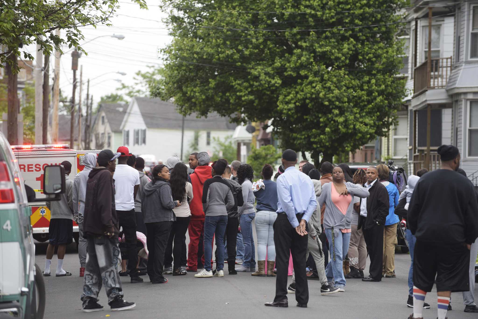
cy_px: 160
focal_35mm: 175
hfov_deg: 11.7
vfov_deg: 7.9
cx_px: 239
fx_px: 2324
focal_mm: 175
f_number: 5.6
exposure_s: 1/800
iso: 400
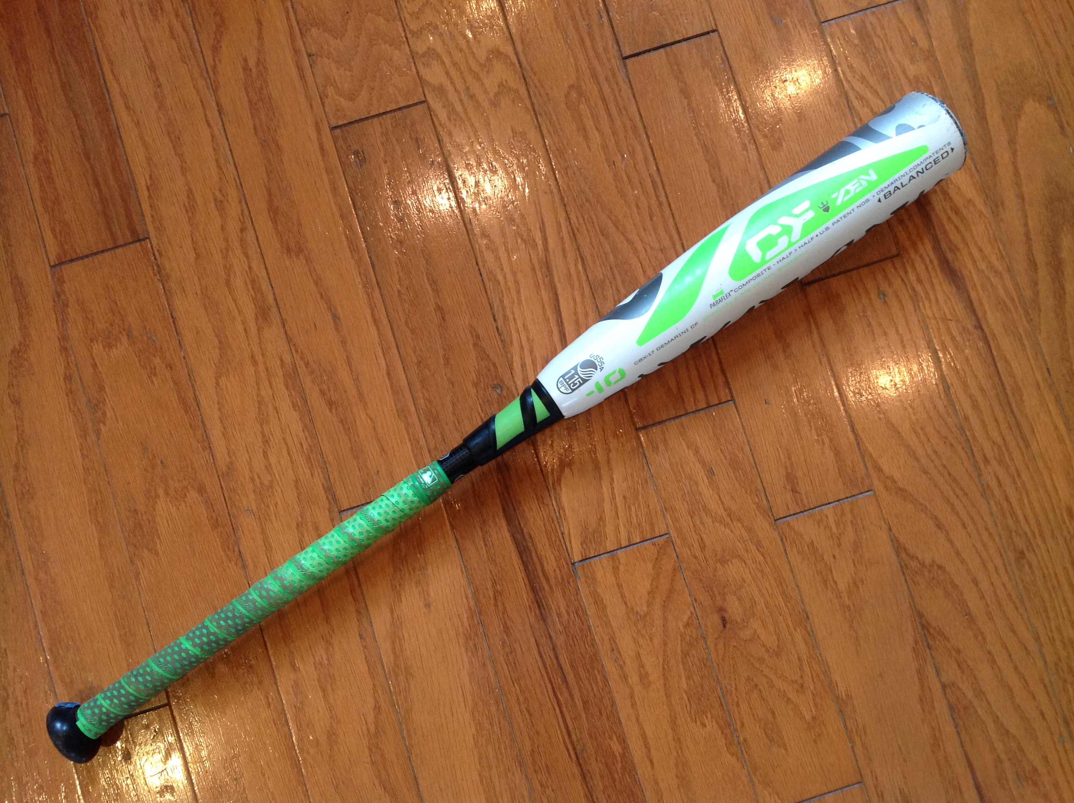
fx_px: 1084
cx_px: 537
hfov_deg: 52.7
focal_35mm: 35
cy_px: 402
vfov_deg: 40.6
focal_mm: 4.28
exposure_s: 1/15
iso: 100
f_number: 2.4
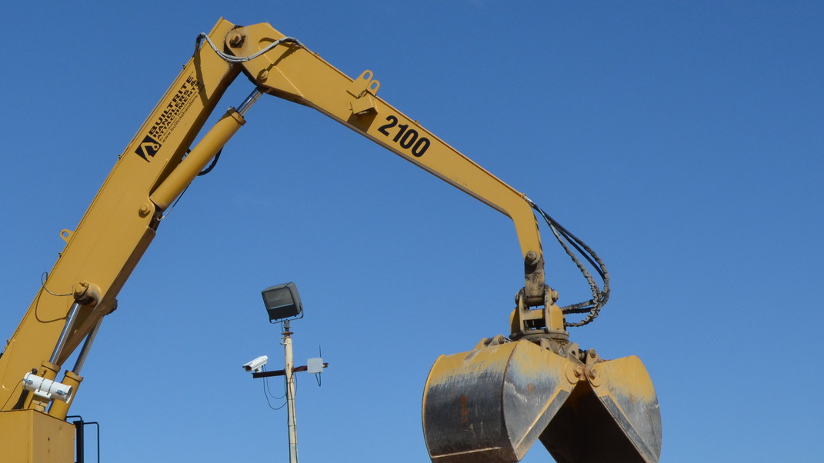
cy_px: 306
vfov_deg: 14.7
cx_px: 174
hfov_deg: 25.5
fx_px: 1791
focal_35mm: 82
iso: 400
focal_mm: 28
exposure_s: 1/800
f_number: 14
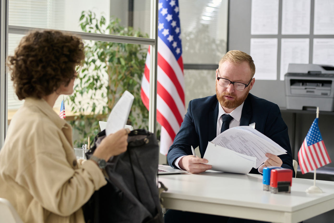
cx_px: 167
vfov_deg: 16.1
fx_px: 788
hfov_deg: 23.9
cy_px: 112
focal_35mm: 85
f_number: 2.8
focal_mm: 85
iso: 640
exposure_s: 1/160
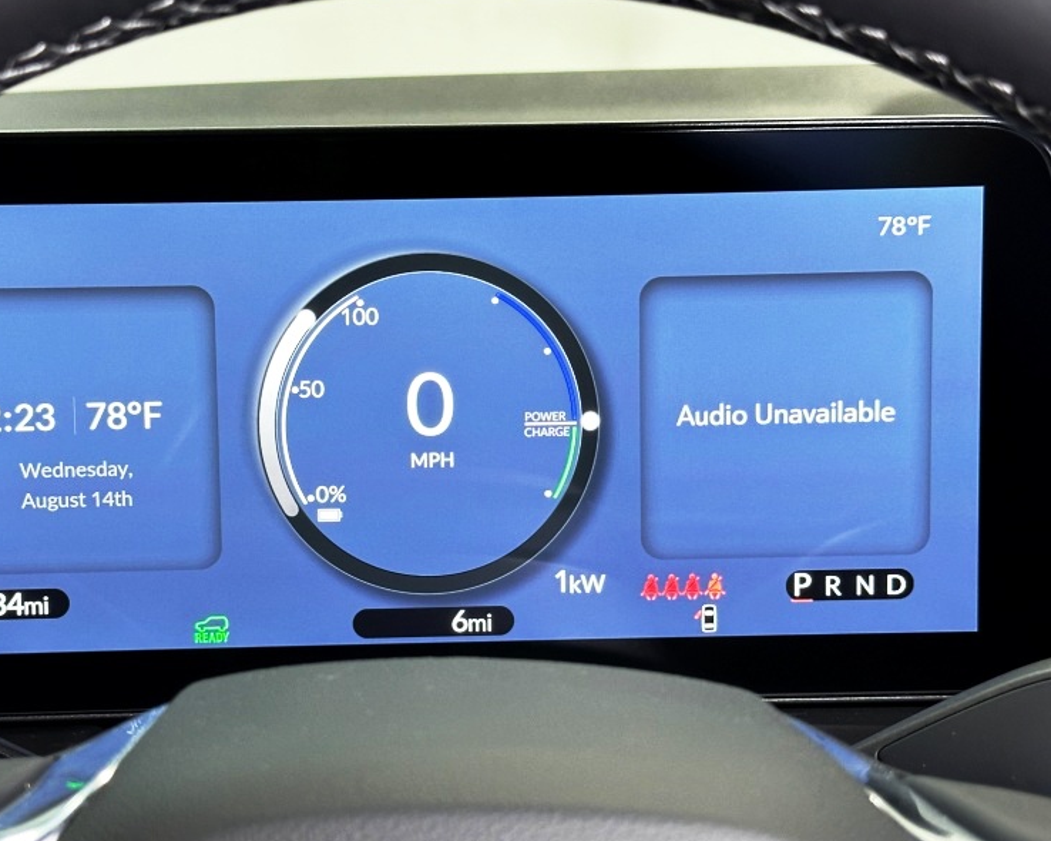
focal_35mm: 65
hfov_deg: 29.1
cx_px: 436
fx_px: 2021
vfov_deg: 23.5
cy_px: 486
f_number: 1.78
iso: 250
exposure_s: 1/39
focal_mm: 6.86
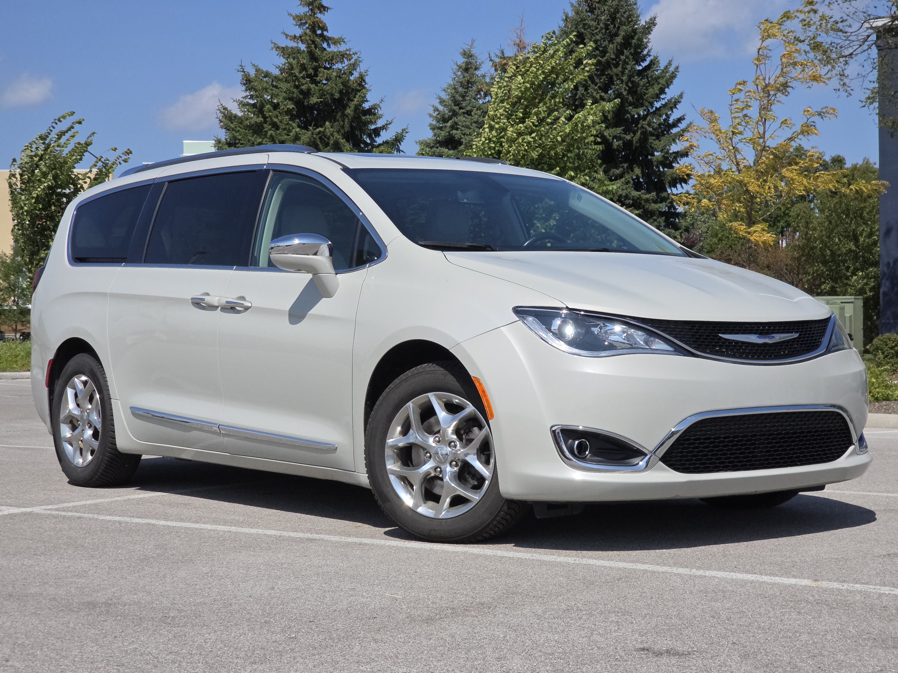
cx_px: 449
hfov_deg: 28.2
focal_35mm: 69
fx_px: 1790
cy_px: 336
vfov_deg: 21.3
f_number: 2.4
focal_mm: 7.9
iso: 50
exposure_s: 1/3363
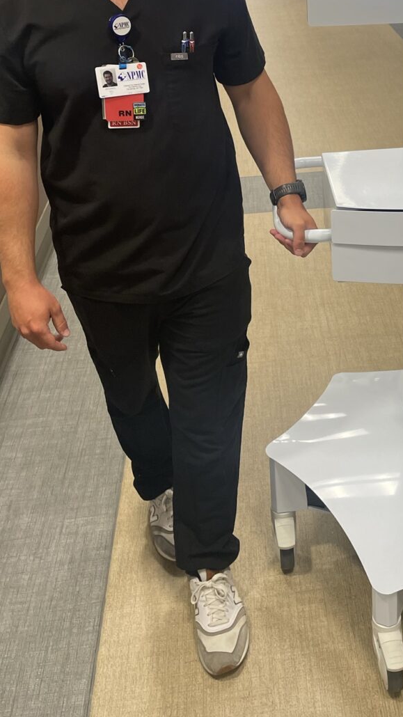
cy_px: 172
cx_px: 339
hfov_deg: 26.4
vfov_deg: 44.7
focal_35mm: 44
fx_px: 836
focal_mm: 4.2
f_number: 1.6
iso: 80
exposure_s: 1/100
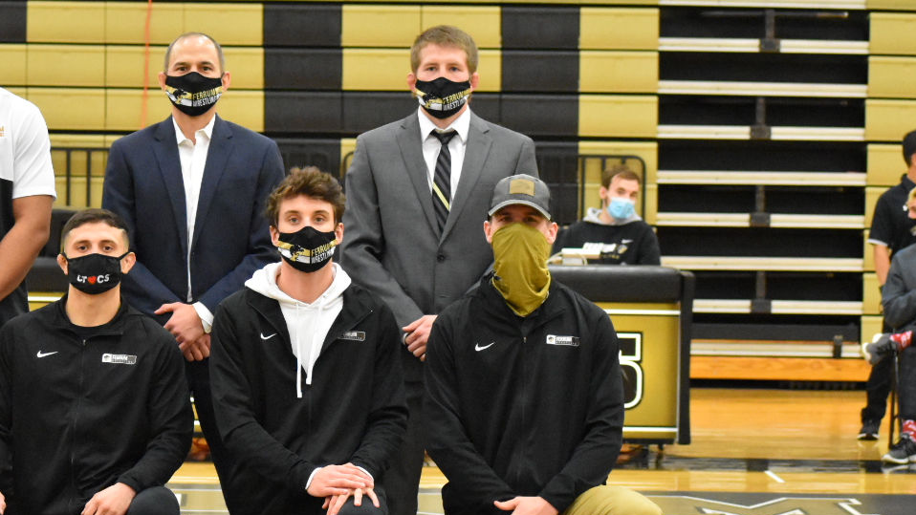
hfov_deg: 11.5
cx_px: 231
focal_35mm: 186
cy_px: 302
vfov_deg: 6.5
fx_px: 4518
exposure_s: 1/400
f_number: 4.5
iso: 6400
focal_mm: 70
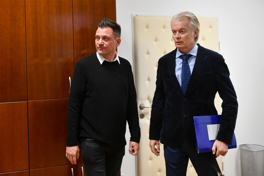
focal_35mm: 29
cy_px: 88
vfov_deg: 45.0
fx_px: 213
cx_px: 132
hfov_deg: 63.7
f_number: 2.8
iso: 1600
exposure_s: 1/400
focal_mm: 29
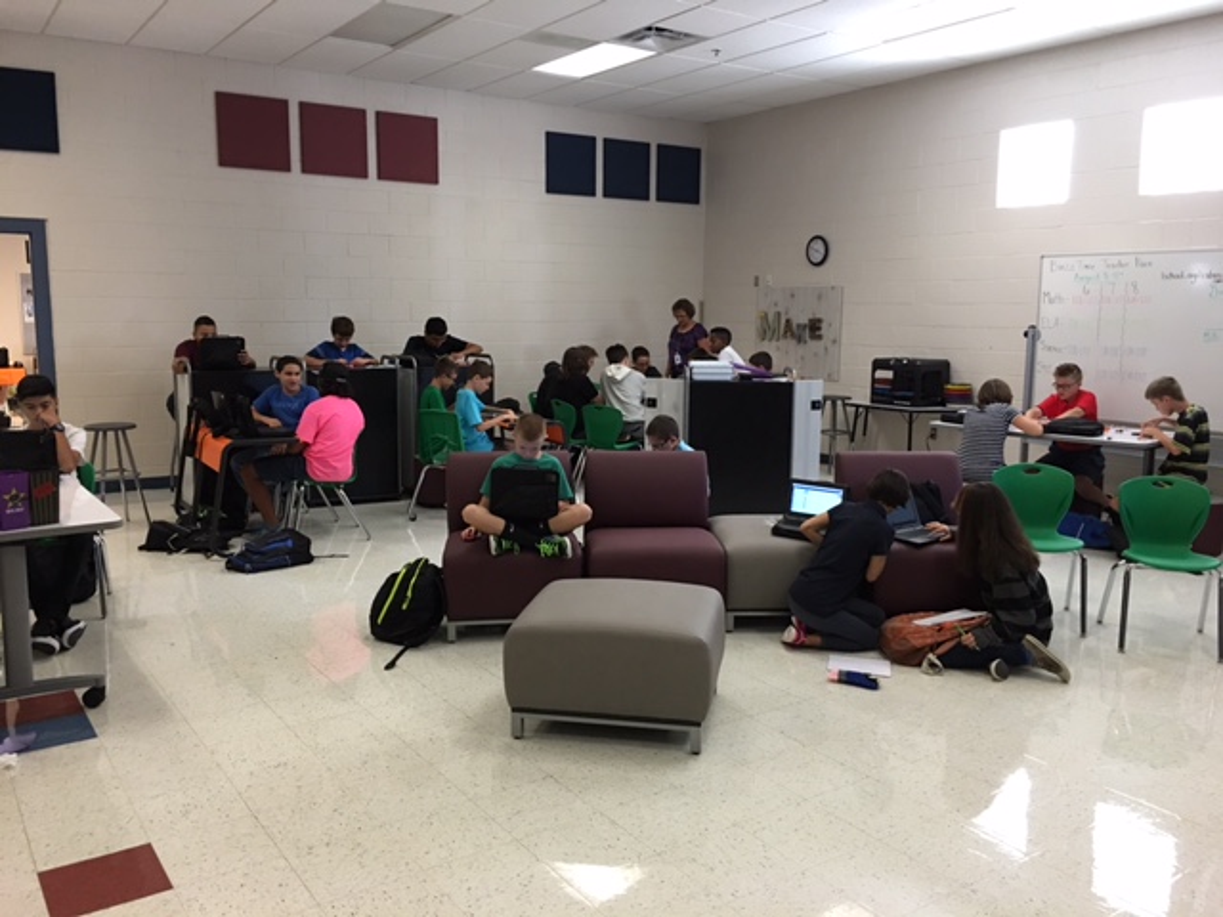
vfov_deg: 48.2
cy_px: 458
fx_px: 1025
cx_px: 612
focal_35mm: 29
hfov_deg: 61.7
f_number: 2.2
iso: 64
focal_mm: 4.15
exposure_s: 1/15
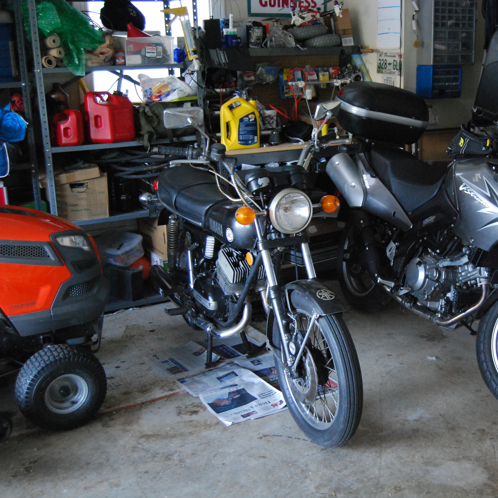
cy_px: 249
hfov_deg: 36.1
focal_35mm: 46
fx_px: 749
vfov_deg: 36.8
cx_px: 366
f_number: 4
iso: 1600
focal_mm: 24
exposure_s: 1/30
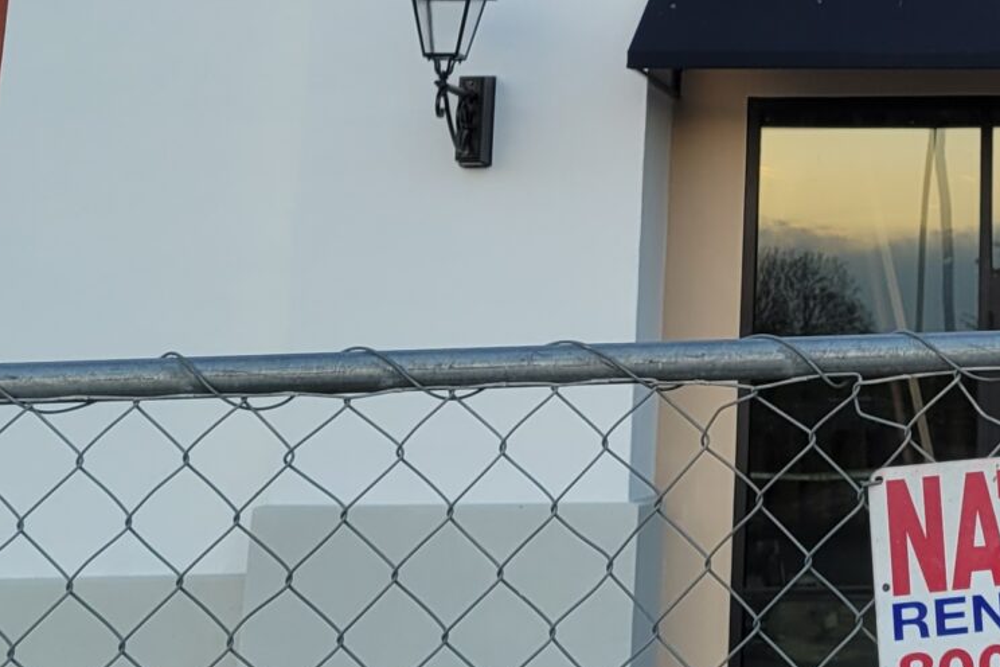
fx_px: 2583
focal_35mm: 93
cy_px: -260
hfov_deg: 20.7
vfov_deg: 14.0
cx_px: 1140
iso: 40
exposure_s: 1/120
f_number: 1.8
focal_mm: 5.4
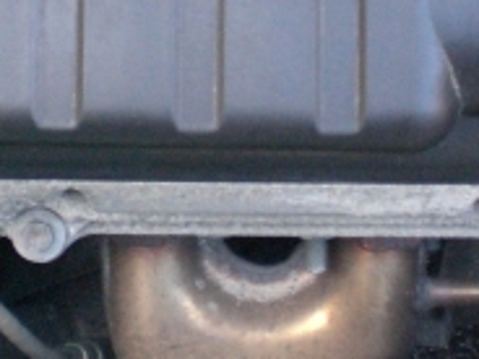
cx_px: 247
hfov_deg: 14.9
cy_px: -117
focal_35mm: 132
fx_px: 1827
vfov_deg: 10.9
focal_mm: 6.3
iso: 400
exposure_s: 1/80
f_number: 3.1
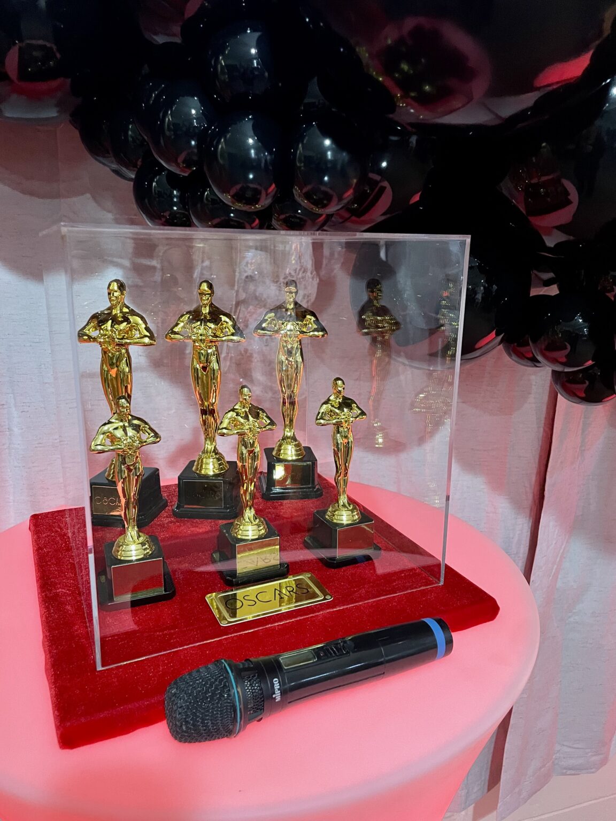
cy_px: 410
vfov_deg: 67.3
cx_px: 308
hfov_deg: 53.1
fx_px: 617
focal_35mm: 26
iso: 500
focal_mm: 4.2
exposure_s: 1/25
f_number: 1.6
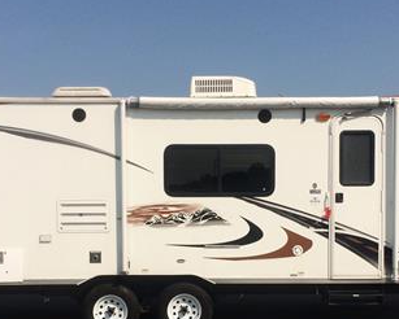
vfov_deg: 25.6
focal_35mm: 59
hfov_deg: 31.9
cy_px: 232
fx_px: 697
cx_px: 195
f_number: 2.2
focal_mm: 4.15
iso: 32
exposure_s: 1/5128
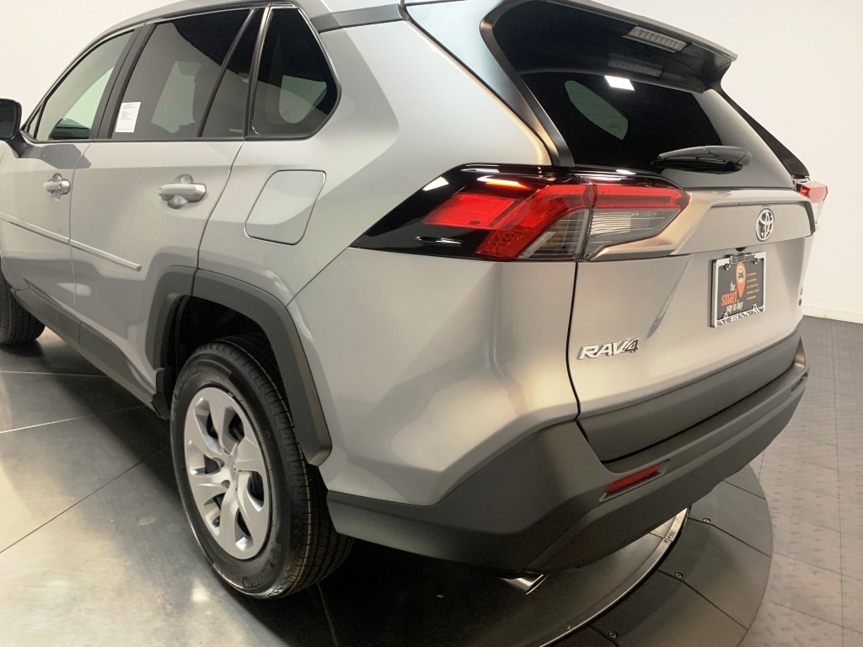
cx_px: 432
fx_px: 648
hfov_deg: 67.3
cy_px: 324
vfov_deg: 53.1
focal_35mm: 26
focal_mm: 4.25
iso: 320
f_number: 1.8
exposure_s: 1/60
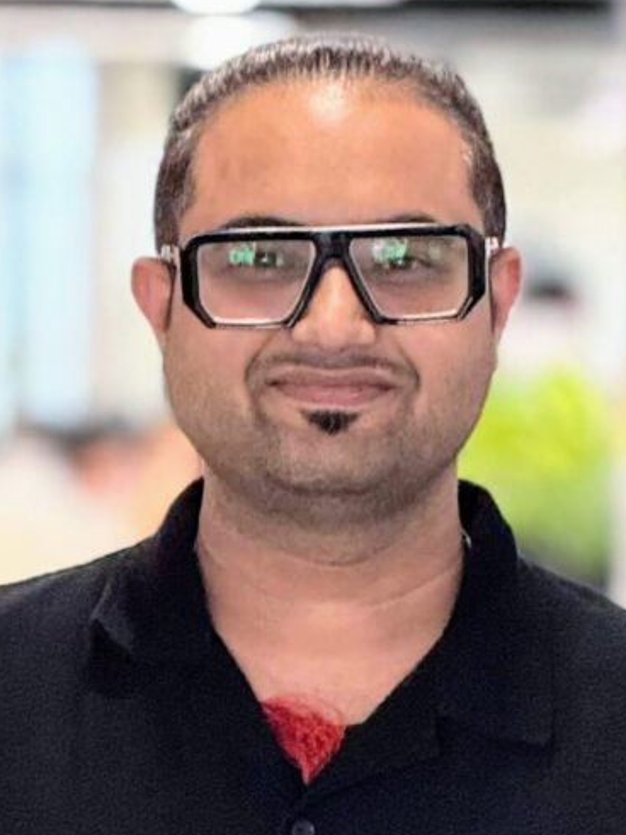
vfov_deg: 7.6
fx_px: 6296
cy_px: 856
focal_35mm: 261
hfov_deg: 5.7
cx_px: 294
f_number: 2.8
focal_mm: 15.66
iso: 400
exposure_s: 1/50
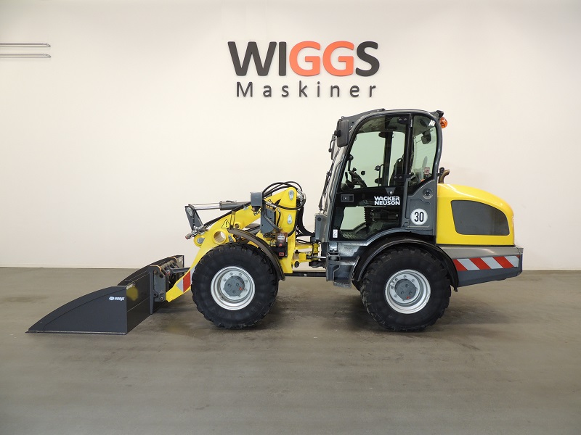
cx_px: 290
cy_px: 218
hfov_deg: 71.6
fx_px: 403
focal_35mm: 24
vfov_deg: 56.8
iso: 140
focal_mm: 4.3
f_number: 3
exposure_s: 1/30
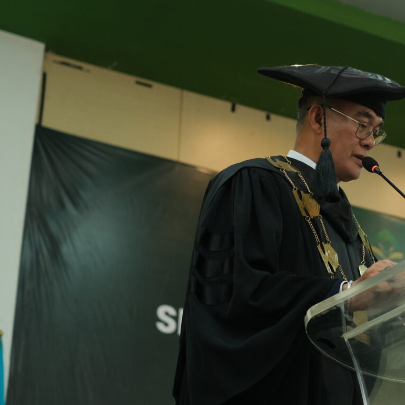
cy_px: 155
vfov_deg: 19.3
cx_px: 376
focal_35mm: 90
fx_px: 1191
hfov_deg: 18.9
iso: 800
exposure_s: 1/60
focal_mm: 35
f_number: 2.5
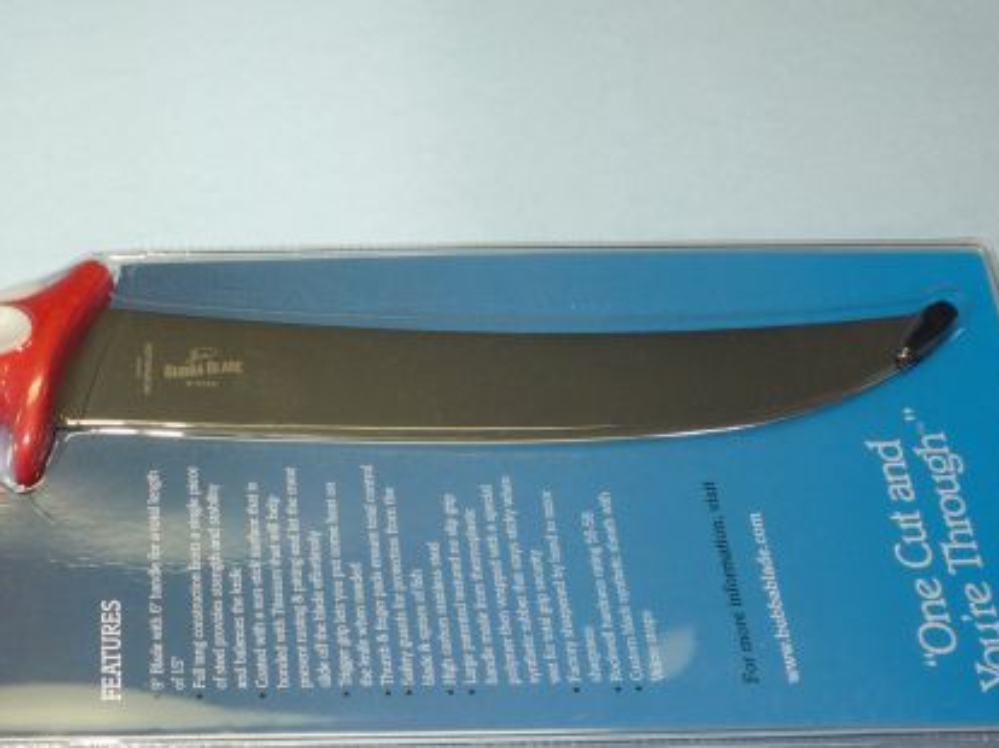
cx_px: 147
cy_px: 569
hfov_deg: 32.0
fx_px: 1673
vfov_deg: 24.9
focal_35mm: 58
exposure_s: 1/30
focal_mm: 5.2
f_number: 3.3
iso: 100
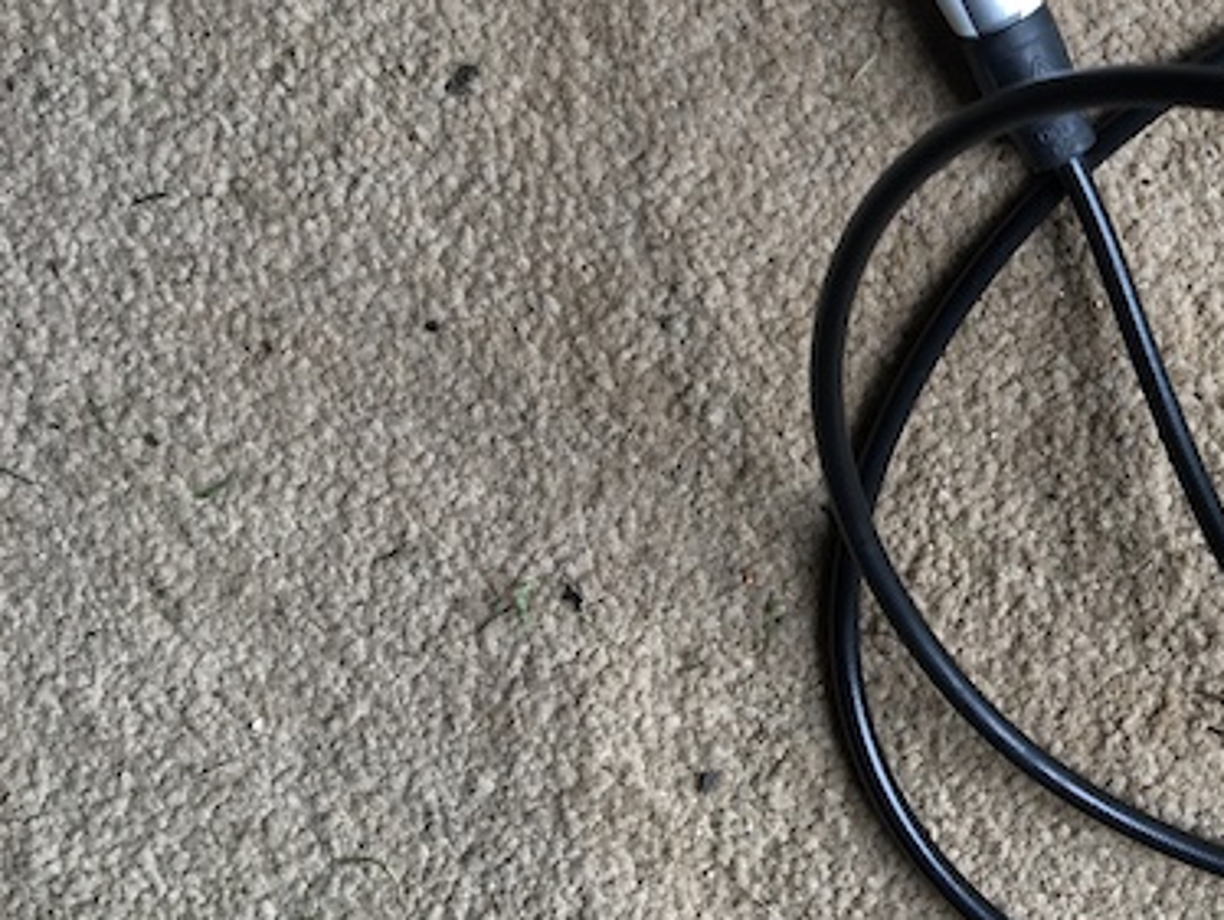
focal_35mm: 62
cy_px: 79
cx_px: 1214
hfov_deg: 29.2
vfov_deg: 23.0
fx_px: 2194
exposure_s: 1/50
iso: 32
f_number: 2.2
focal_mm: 4.15
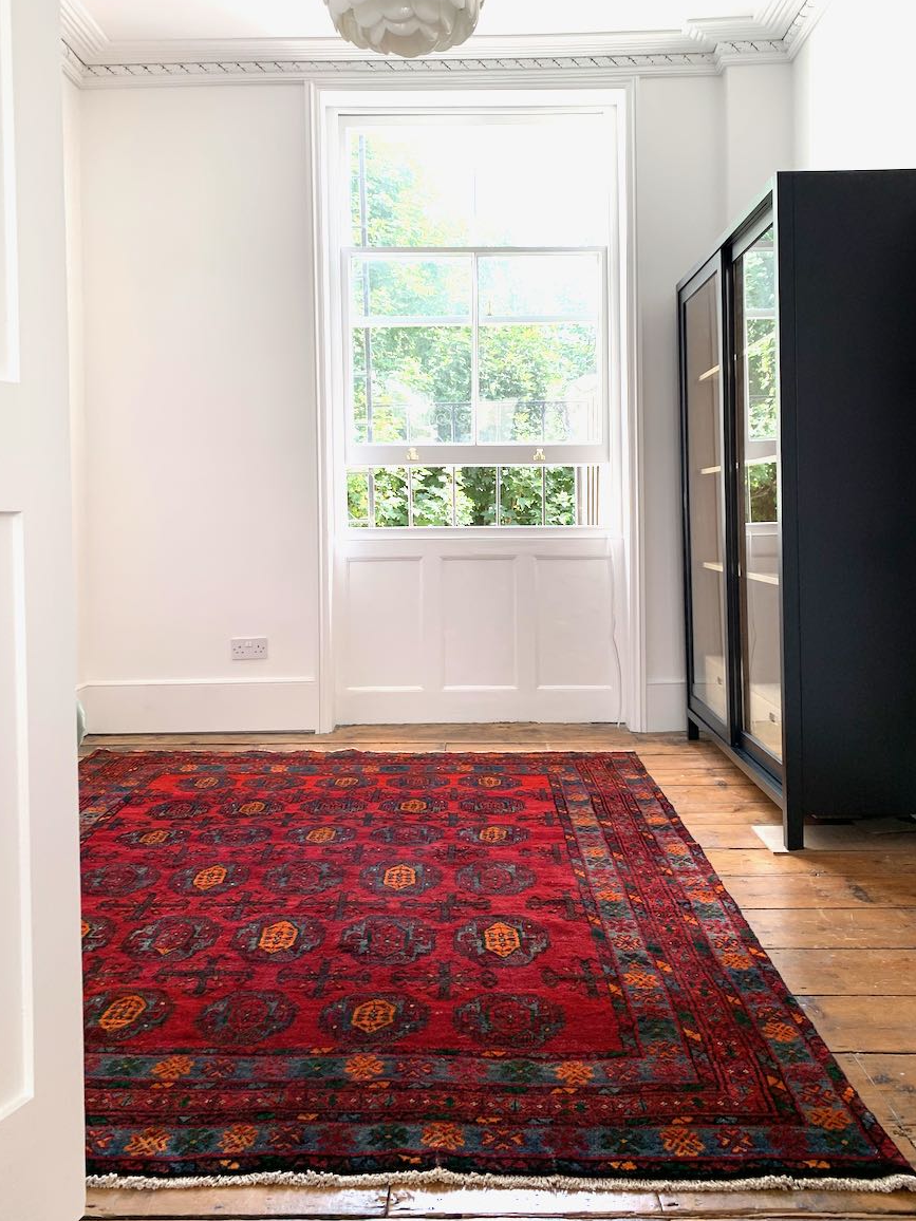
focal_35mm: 30
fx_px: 1058
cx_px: 448
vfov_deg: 59.7
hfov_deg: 46.8
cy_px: 526
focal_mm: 4.25
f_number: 1.8
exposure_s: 1/121
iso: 40
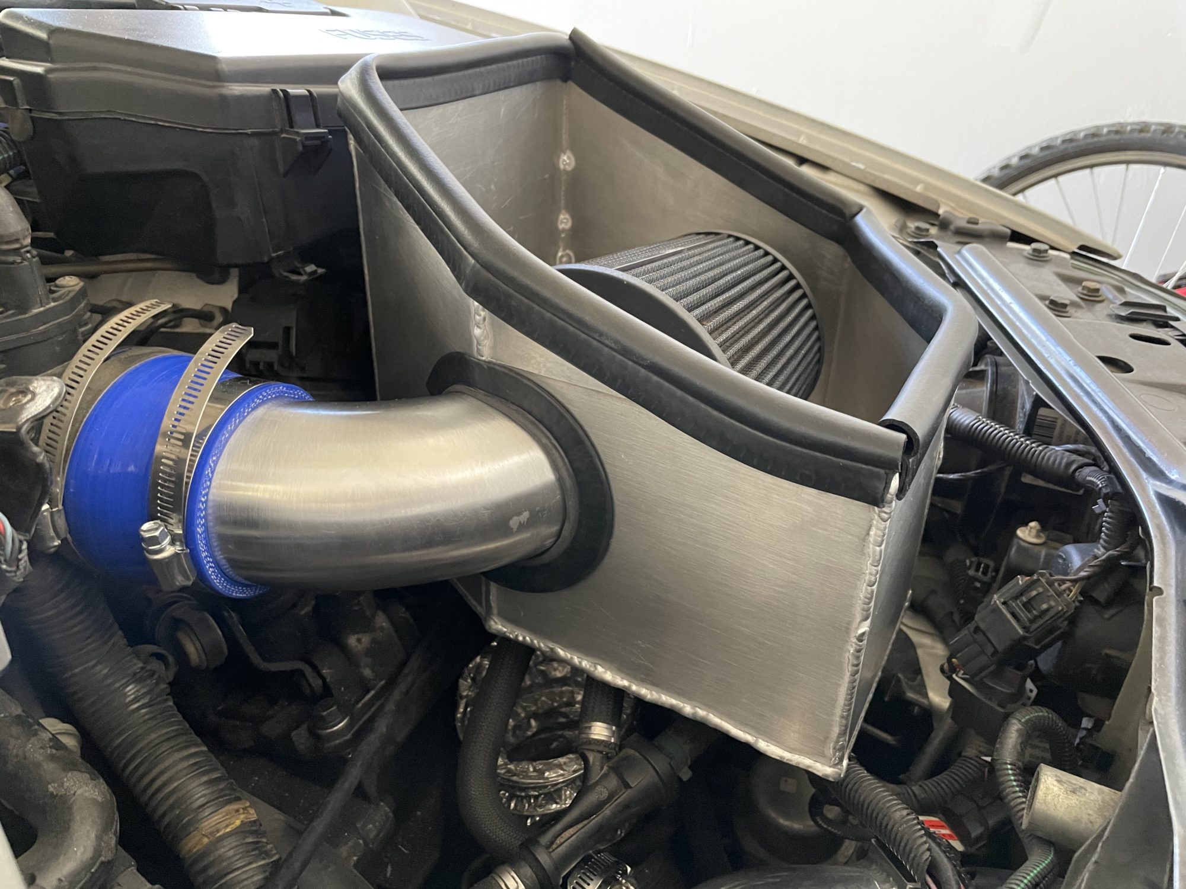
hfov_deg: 67.3
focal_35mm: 26
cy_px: 444
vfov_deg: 53.1
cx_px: 593
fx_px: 891
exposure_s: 1/42
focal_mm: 4.2
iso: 500
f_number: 1.6
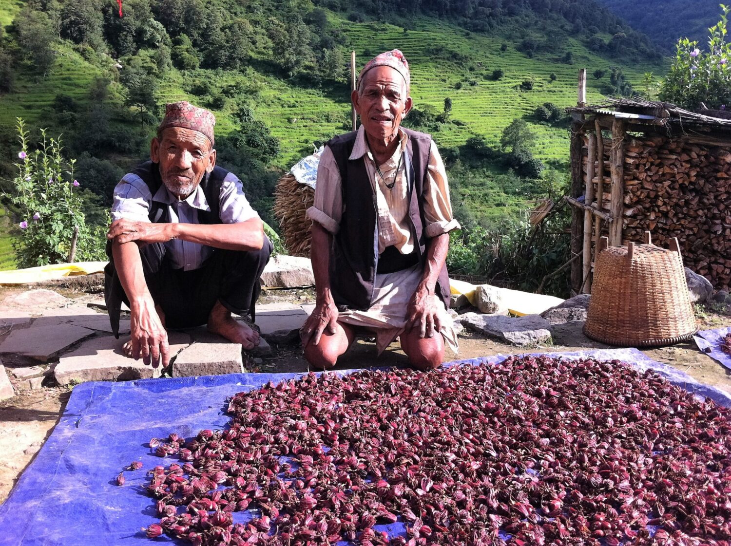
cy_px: 273
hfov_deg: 52.7
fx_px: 738
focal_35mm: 35
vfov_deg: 40.6
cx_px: 366
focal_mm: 3.85
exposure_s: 1/569
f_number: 2.8
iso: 80
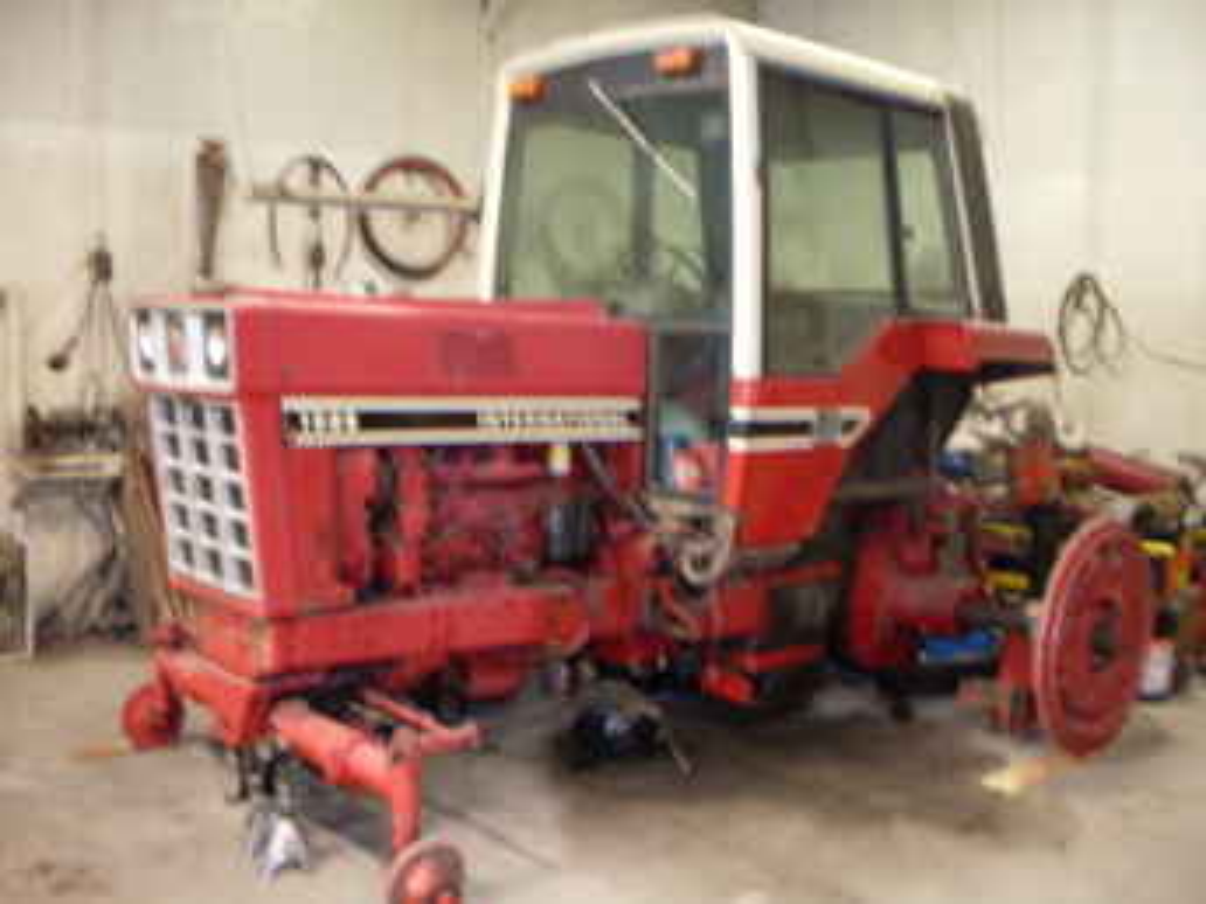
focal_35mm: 38
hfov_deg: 49.0
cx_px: 603
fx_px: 1324
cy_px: 452
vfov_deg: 37.7
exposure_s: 1
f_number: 2.8
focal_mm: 6.3
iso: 160
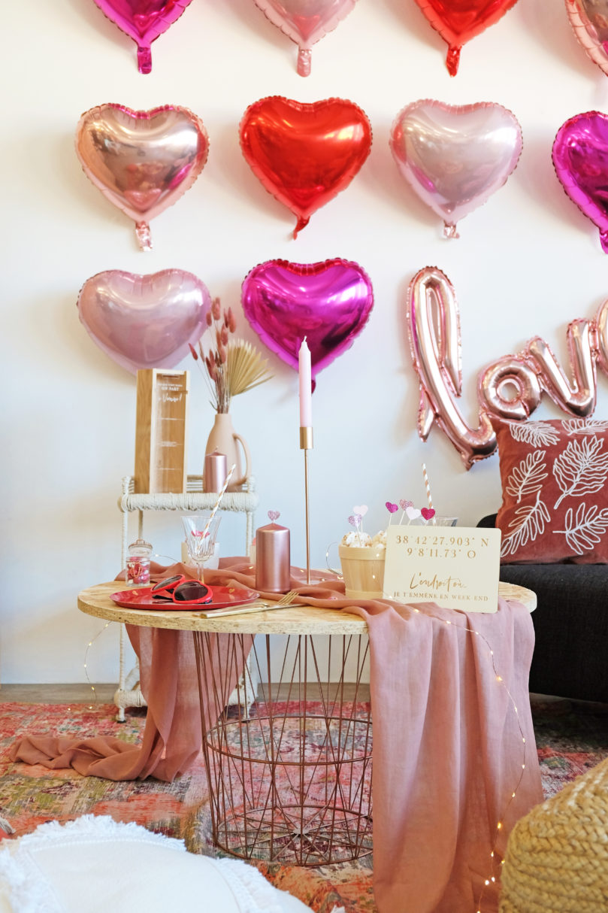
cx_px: 304
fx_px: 1064
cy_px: 456
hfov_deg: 31.9
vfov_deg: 46.4
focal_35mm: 42
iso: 640
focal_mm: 27.7
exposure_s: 1/125
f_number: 3.2
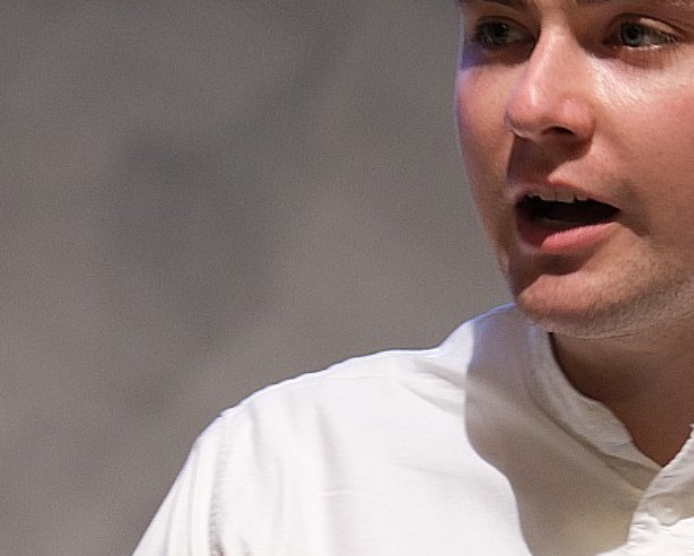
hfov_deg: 1.7
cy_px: 638
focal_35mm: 1151
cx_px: -134
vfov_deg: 1.3
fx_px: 23646
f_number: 4
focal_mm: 188.2
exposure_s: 1/60
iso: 800
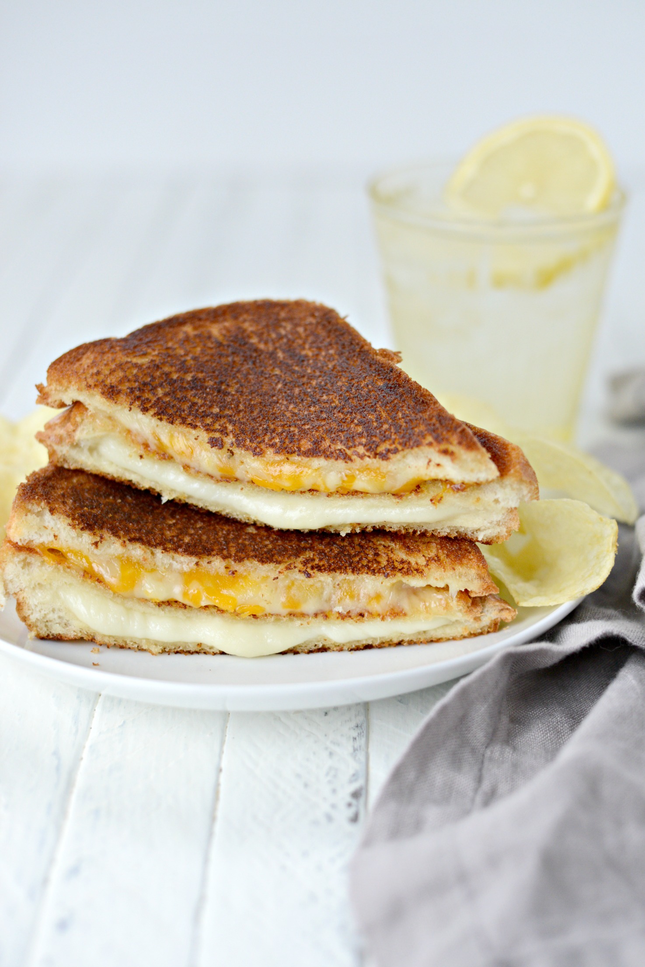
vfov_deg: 39.6
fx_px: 1343
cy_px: 484
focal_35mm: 50
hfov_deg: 27.0
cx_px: 322
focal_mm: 50
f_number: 2.8
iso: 1100
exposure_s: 1/500
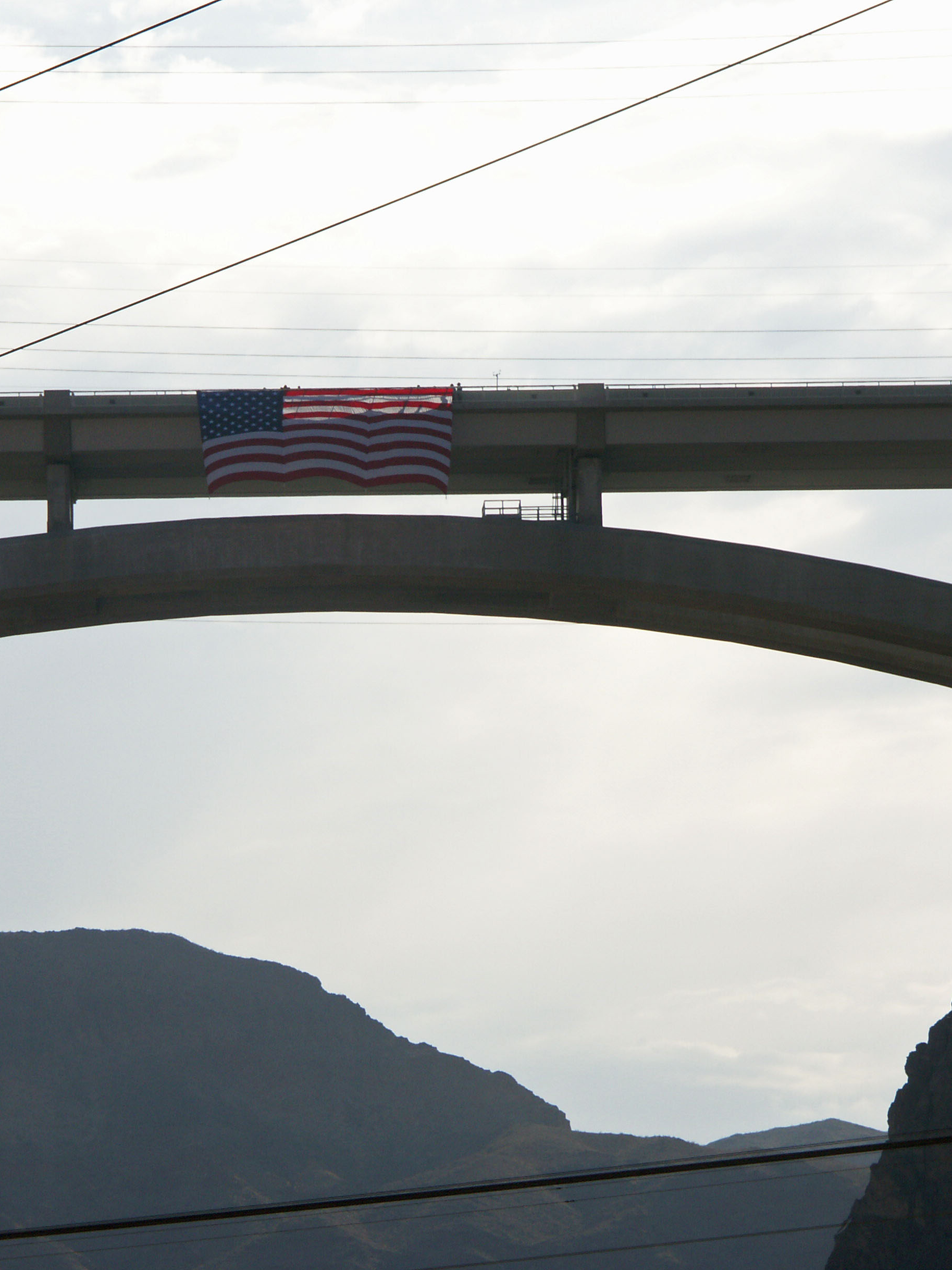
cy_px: 637
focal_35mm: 213
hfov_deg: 7.0
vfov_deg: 9.3
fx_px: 7813
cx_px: 222
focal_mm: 40.65
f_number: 6.3
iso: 64
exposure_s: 1/250
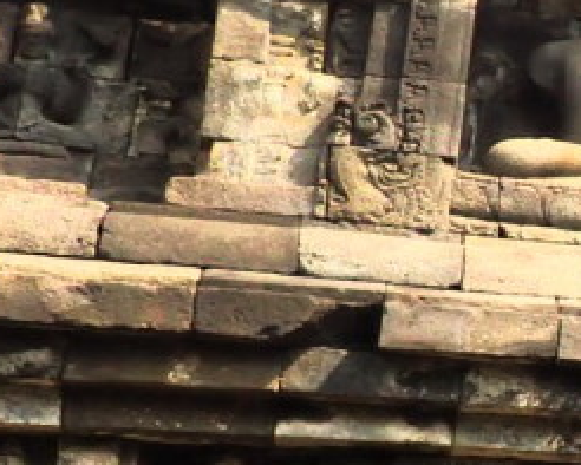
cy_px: 236
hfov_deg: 13.8
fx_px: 1995
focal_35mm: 116
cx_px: 1200
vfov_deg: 13.3
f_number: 2.8
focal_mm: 4.5
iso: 100
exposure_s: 1/1600
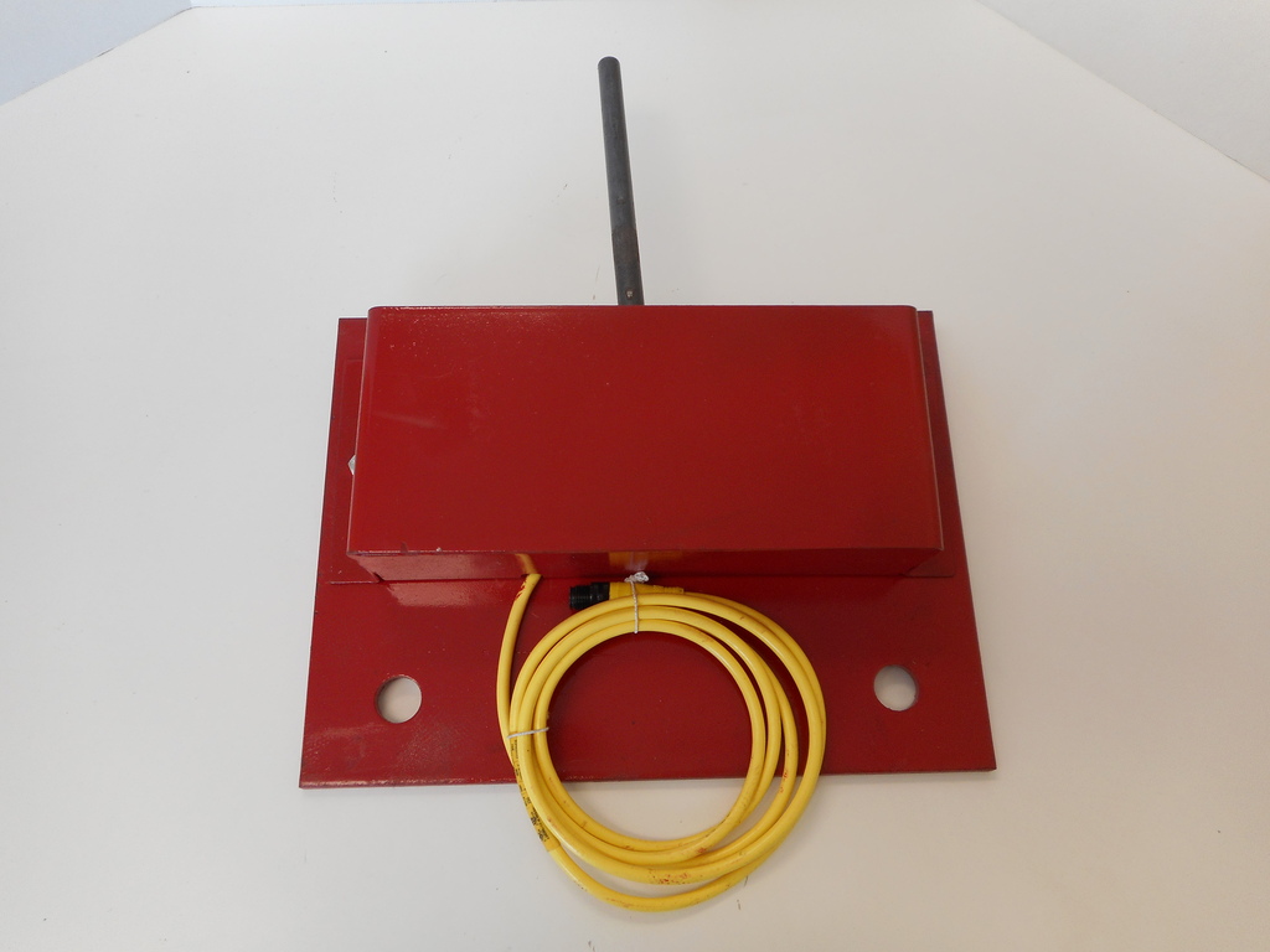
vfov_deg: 54.9
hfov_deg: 69.4
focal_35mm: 25
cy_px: 476
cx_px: 635
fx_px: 917
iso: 80
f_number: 3.7
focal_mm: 4.5
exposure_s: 1/30
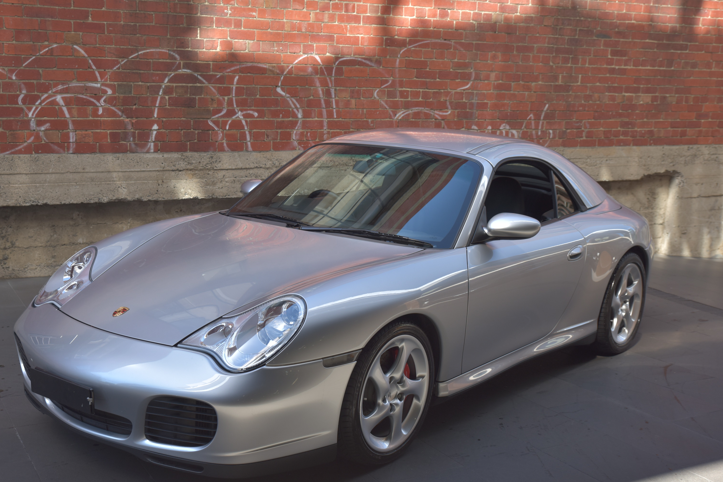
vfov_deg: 30.5
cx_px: 310
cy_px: 275
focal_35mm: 44
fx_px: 884
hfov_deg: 44.4
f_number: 4
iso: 250
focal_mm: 36
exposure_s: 1/400
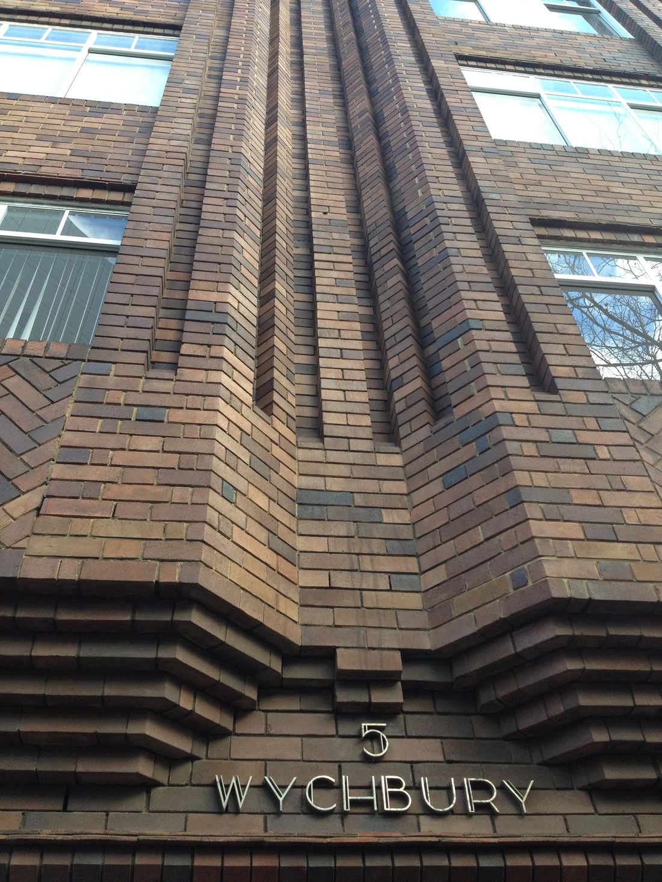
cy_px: 441
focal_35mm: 35
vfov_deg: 52.6
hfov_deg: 40.7
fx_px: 893
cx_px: 331
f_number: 2.4
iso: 100
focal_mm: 4.28
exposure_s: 1/120
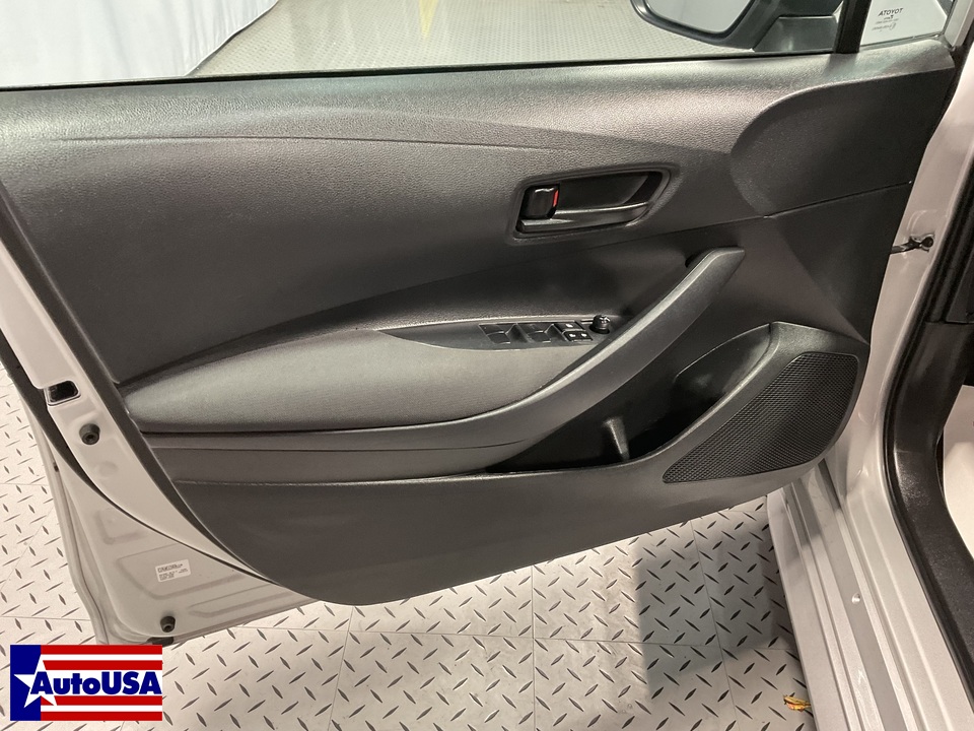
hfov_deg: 61.7
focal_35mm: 29
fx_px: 816
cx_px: 487
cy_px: 366
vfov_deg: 48.2
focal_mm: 3
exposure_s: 1/60
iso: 125
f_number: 1.8
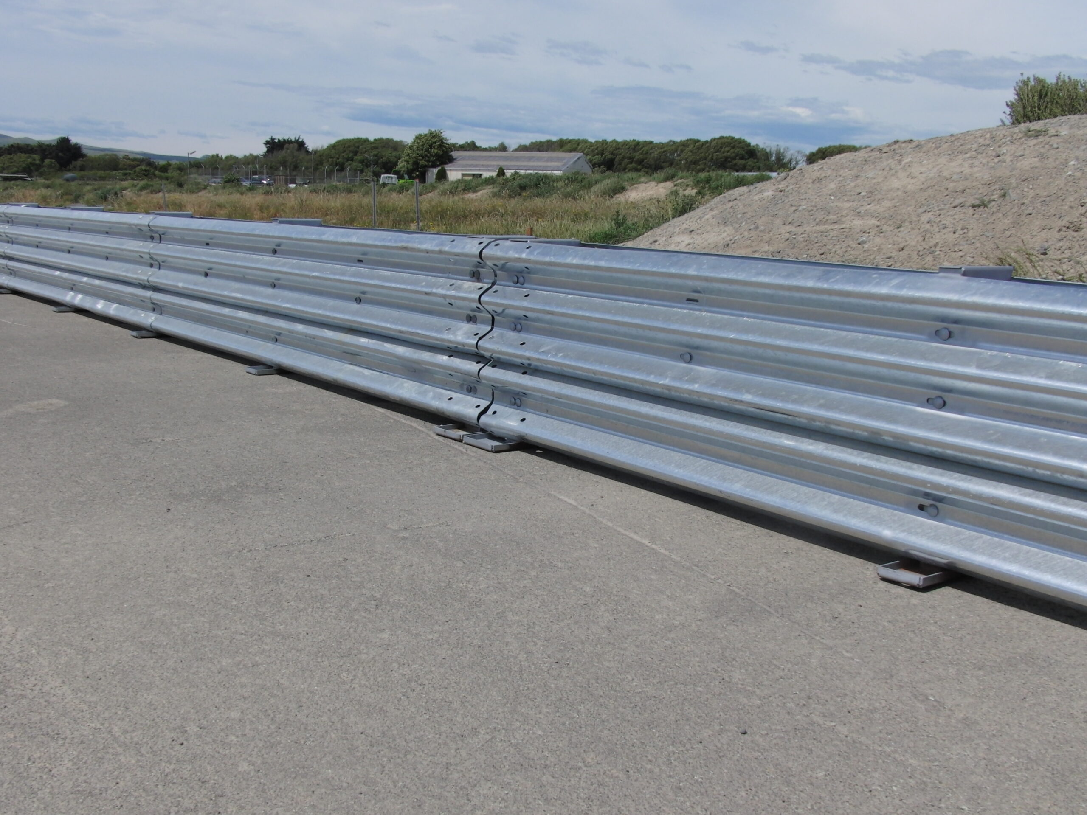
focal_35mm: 36
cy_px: 408
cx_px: 544
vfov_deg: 39.7
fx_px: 1130
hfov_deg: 51.4
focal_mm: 7.3
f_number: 8.4
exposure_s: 1/400
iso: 100
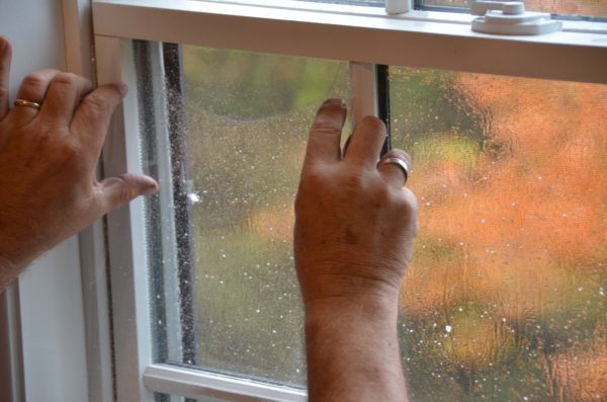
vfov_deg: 8.7
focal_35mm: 158
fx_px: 2649
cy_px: 201
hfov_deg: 13.1
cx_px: 304
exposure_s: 1/60
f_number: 5.3
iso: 500
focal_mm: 105
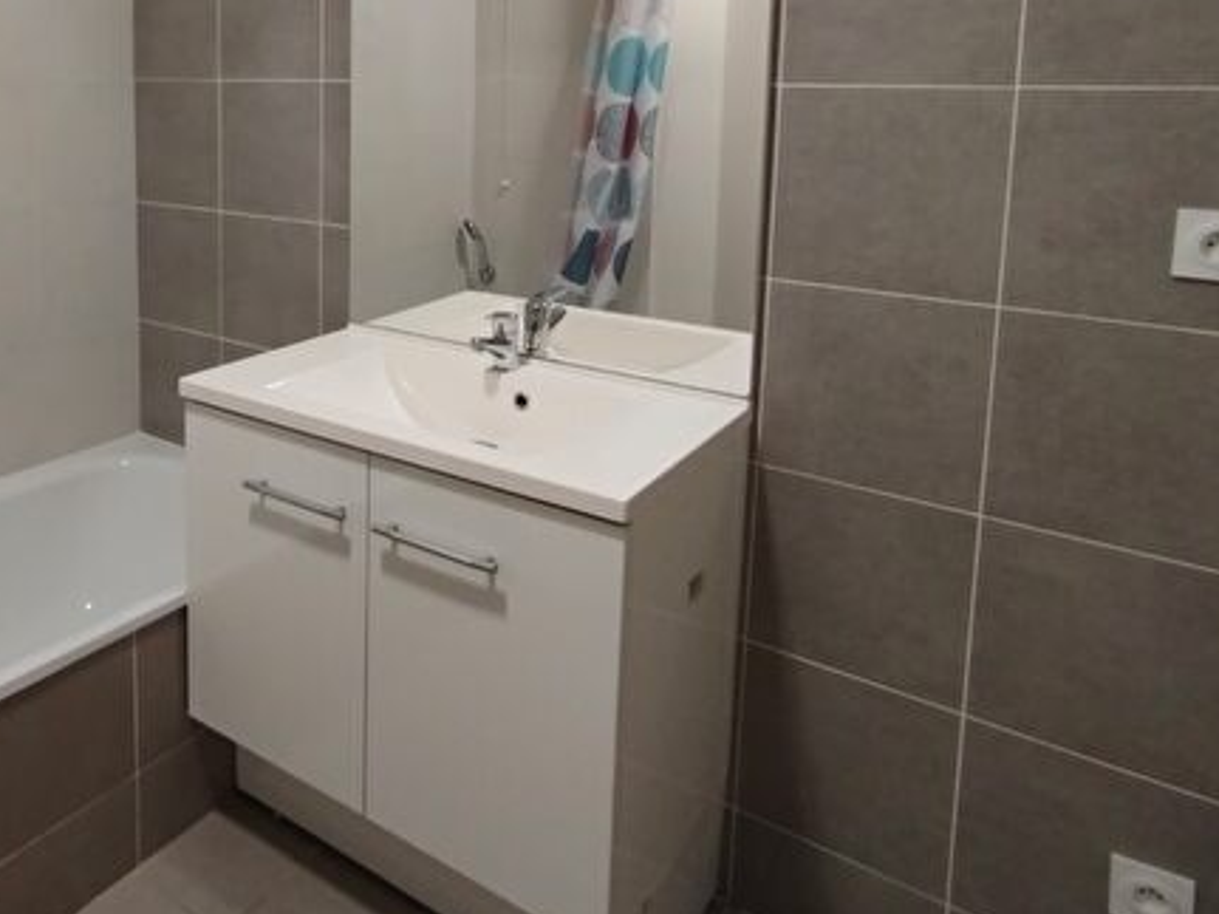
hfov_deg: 63.0
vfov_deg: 50.7
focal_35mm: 26
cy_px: 219
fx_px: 915
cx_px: 288
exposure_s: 1/33
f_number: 2.2
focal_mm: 1.65
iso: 160
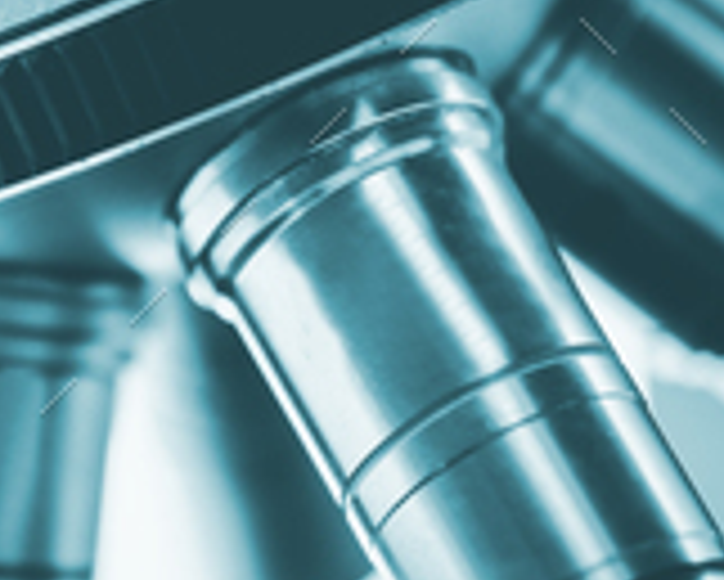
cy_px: 155
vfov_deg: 7.5
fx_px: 4417
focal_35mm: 206
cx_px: -189
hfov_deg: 9.2
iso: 100
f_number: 3
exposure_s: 1/200
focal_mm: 60
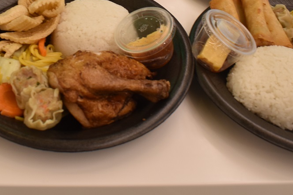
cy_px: -4
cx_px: 68
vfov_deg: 19.9
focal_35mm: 66
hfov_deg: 29.9
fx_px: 537
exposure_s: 1/80
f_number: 4
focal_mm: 18
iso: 400
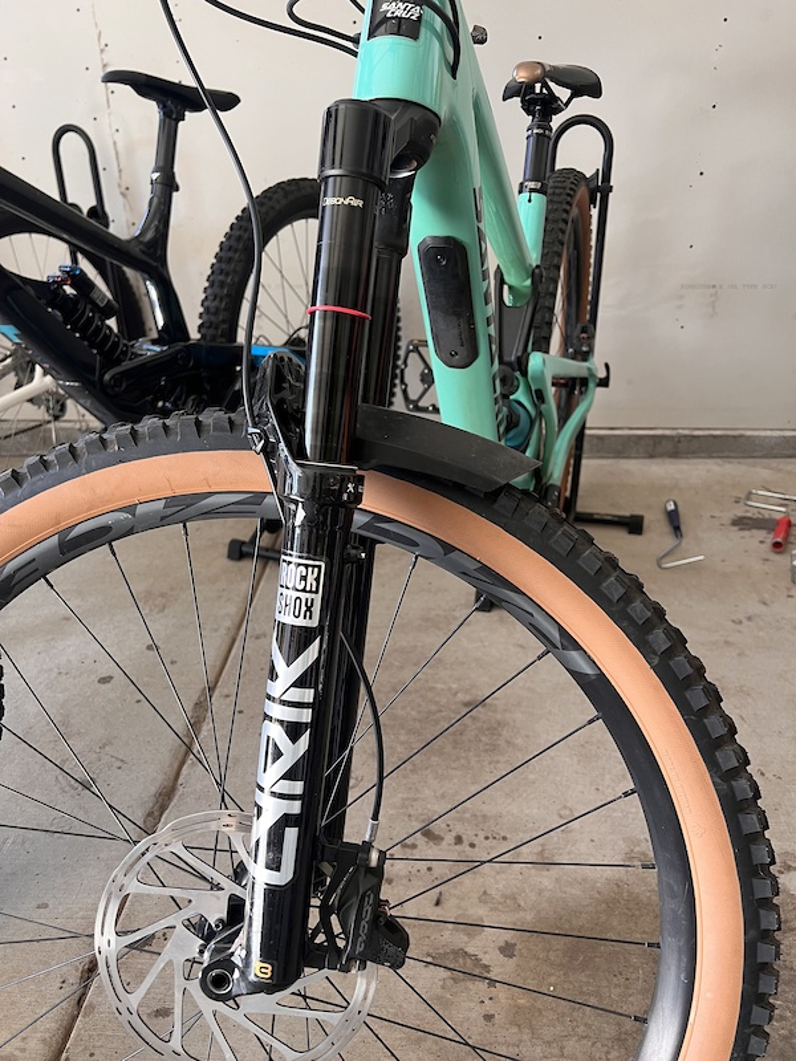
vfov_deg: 67.3
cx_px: 398
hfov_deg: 53.1
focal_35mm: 26
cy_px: 530
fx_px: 797
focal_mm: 5.7
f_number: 1.5
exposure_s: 1/97
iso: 125
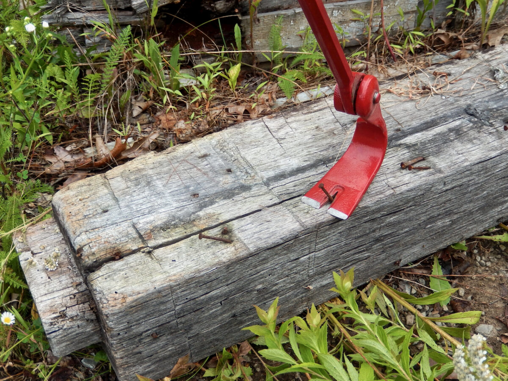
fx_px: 660
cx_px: 254
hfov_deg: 42.1
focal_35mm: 45
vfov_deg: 32.2
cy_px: 190
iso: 125
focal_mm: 8.1
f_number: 4.3
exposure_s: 1/80
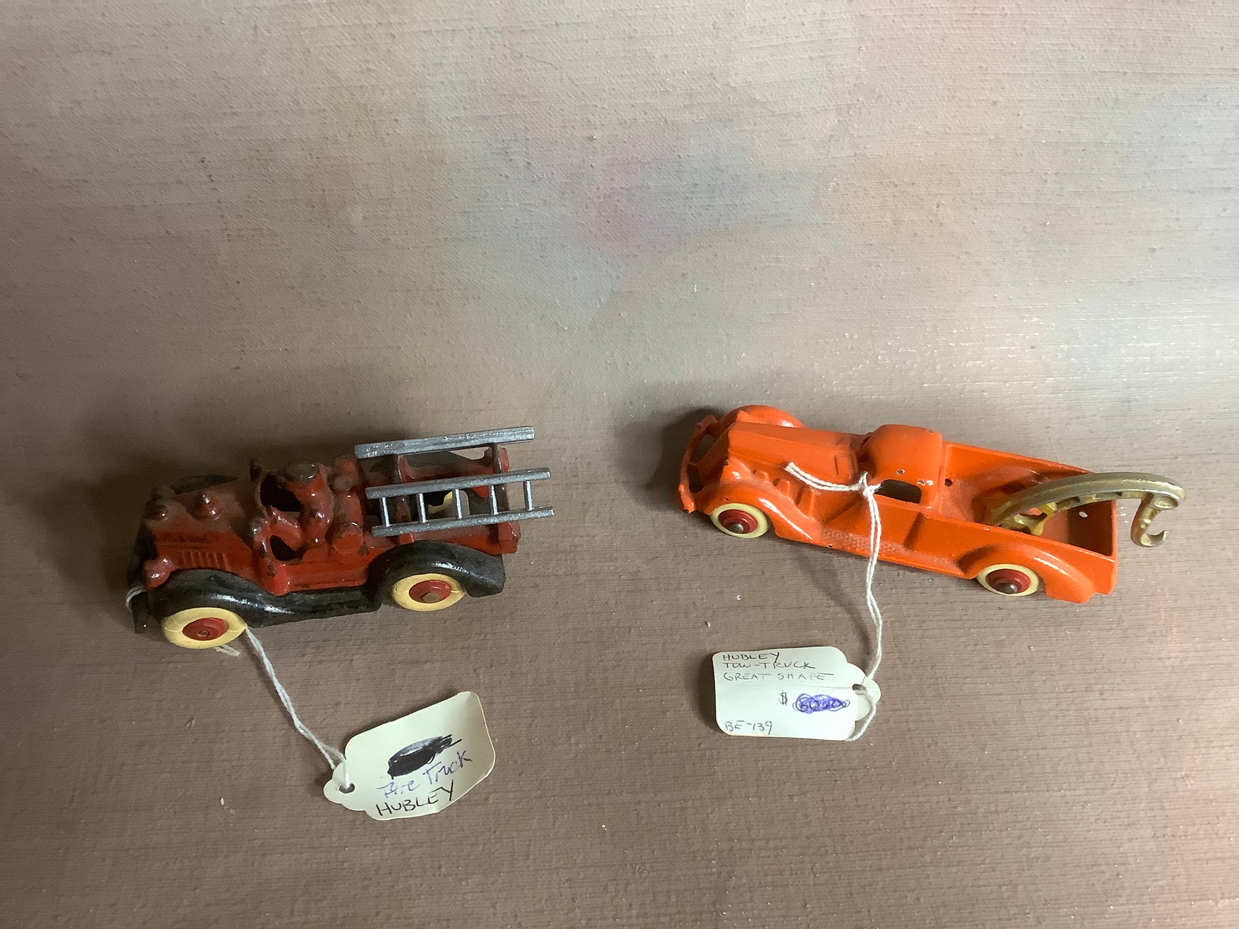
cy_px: 464
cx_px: 620
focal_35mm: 31
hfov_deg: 58.4
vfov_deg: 45.4
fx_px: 1110
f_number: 2.4
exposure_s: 1/60
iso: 200
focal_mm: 3.3
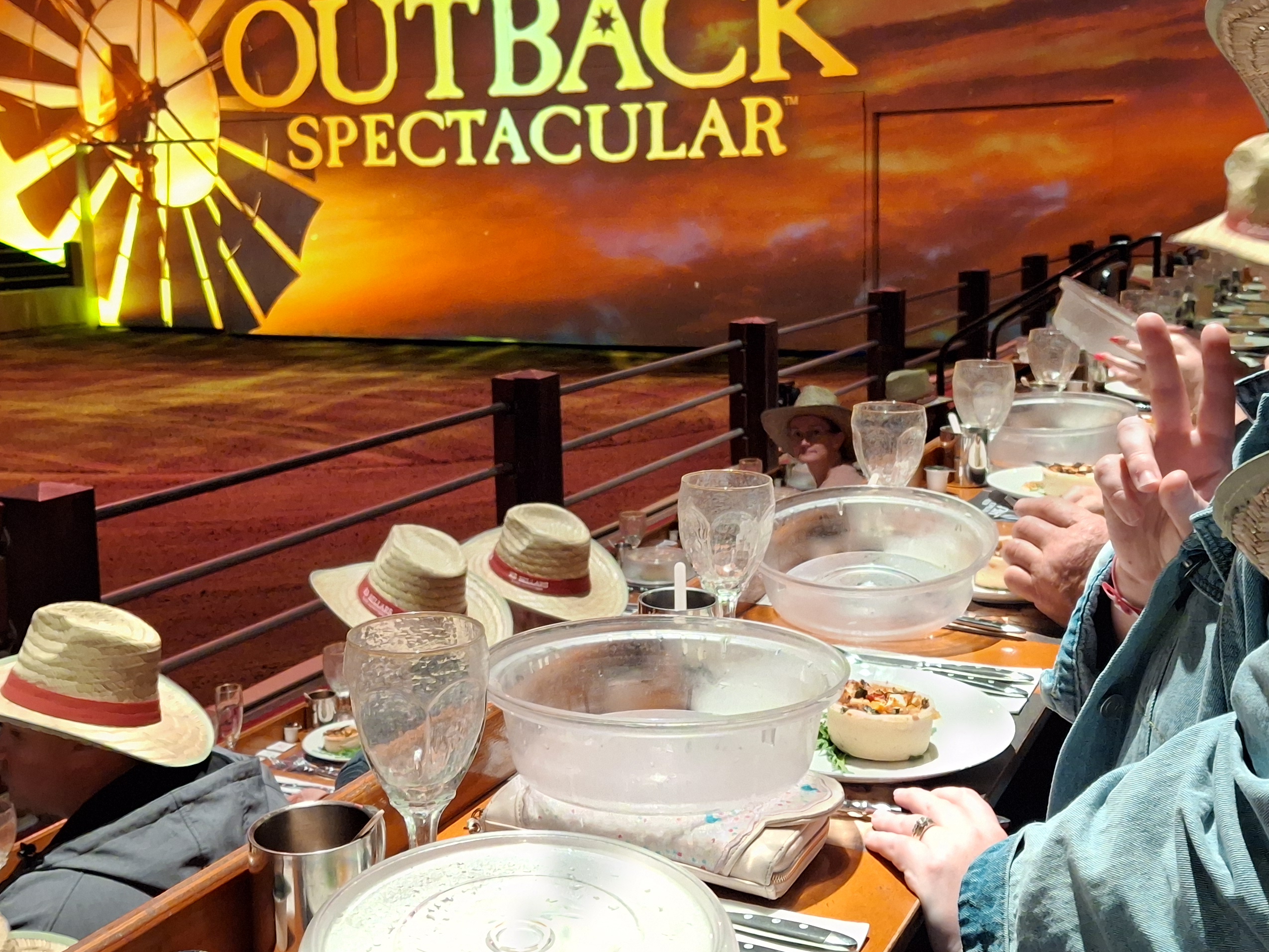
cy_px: 344
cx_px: 681
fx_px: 1467
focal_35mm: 40
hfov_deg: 46.8
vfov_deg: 35.7
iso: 800
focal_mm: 4.69
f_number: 1.8
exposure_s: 1/20
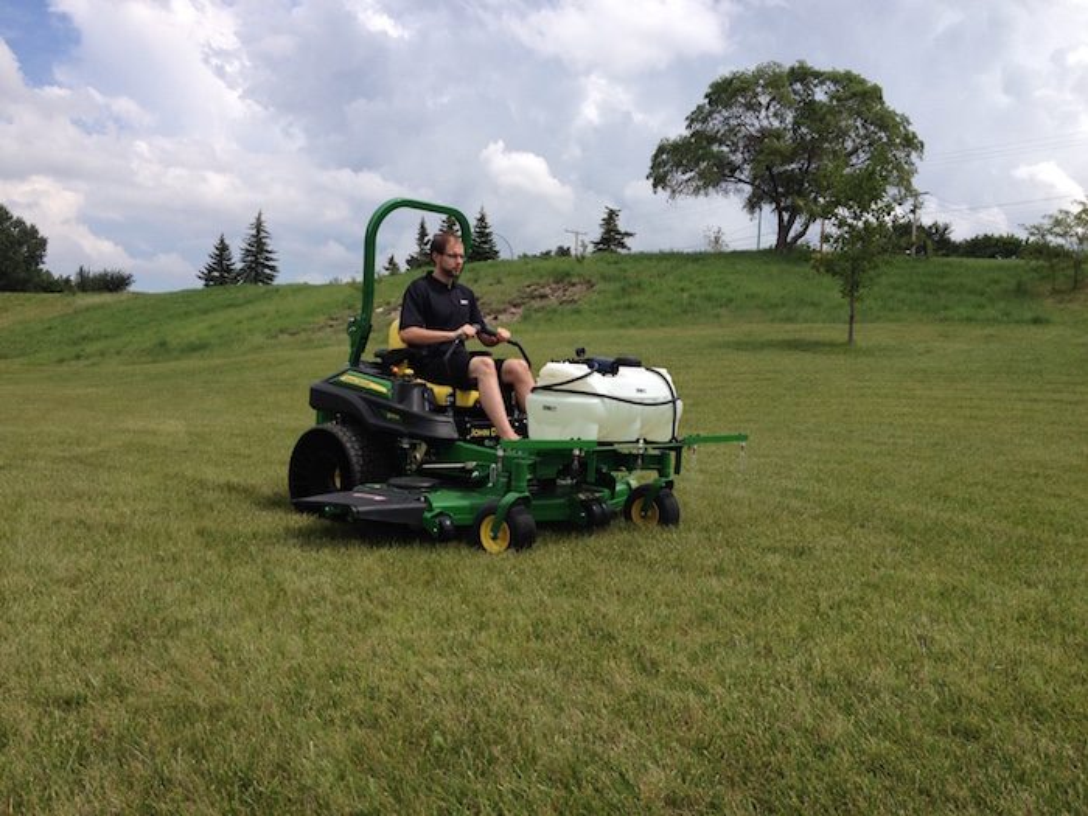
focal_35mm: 35
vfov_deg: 40.7
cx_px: 544
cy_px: 408
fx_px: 1100
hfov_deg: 52.6
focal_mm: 4.28
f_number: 2.4
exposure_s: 1/2513
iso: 50
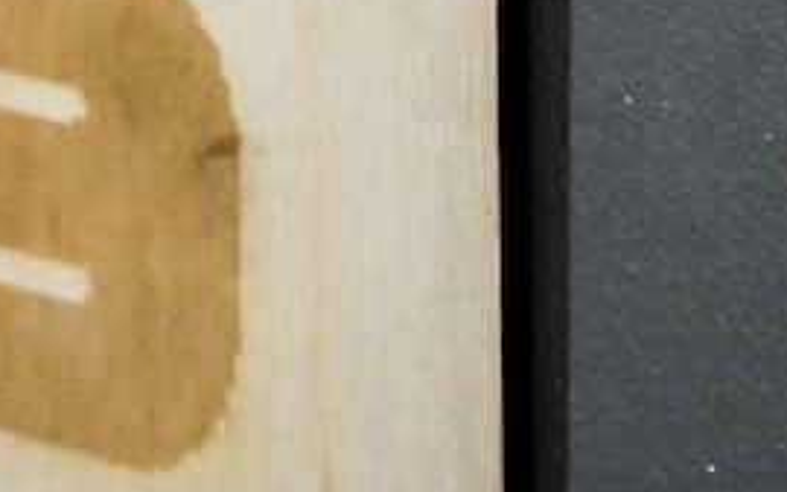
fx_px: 5278
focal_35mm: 246
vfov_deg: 5.0
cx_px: -872
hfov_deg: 8.1
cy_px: -1068
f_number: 5.6
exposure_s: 1/125
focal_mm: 34
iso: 3200
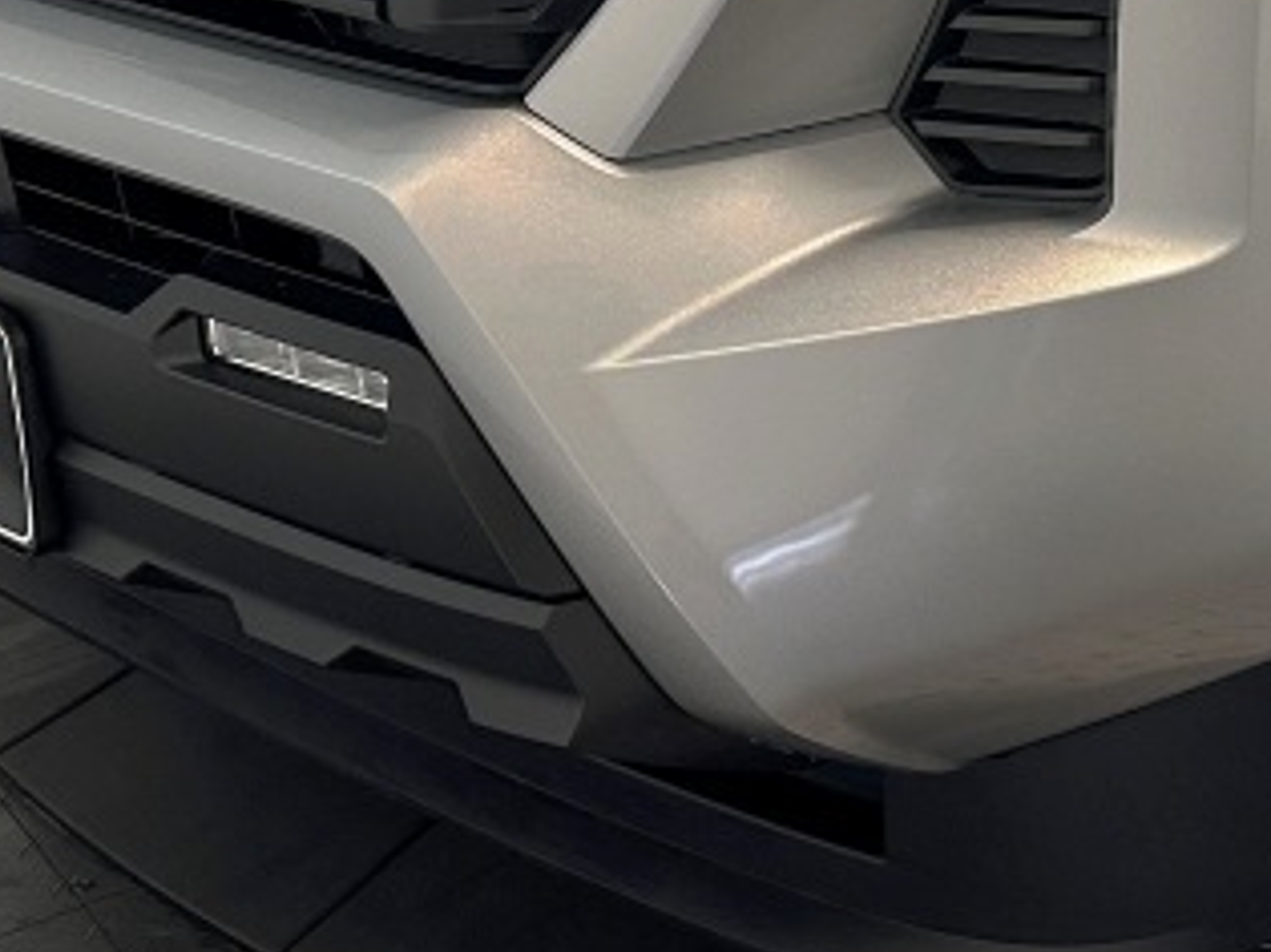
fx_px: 2863
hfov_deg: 24.2
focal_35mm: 78
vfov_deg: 18.3
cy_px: -61
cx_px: 1170
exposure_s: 1/60
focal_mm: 6.86
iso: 250
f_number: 1.78
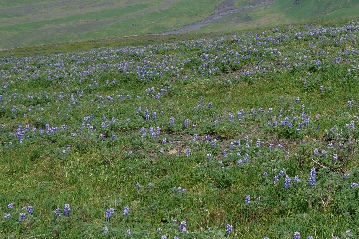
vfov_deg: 14.8
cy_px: -1
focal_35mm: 91
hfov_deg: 21.6
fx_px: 907
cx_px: 356
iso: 125
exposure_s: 1/640
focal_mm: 10.4
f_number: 5.6
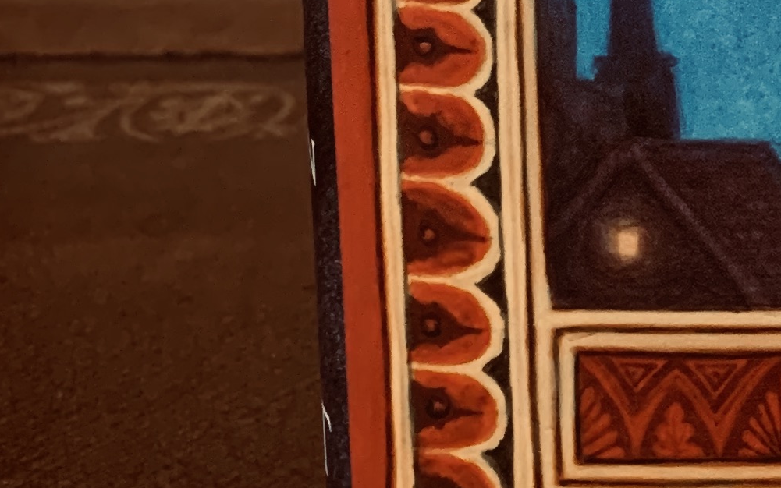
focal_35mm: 111
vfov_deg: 10.8
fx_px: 2363
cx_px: 1138
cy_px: -495
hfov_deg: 17.1
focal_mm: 4.25
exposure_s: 1/40
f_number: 1.8
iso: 320
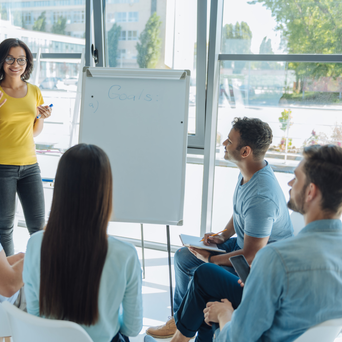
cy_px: 171
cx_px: 129
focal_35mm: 45
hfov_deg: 37.3
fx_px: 503
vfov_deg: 37.6
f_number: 2.8
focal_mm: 35
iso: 160
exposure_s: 1/160
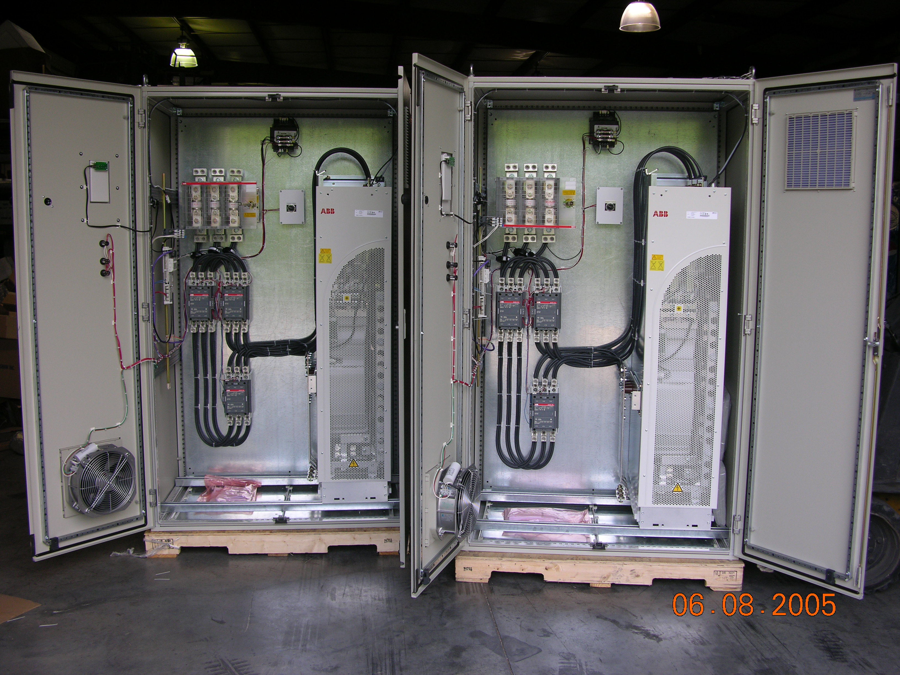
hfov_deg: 52.6
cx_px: 450
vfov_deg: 40.7
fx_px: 910
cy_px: 338
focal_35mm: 35
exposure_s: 1/53.9
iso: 50
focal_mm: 8.9
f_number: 3.2
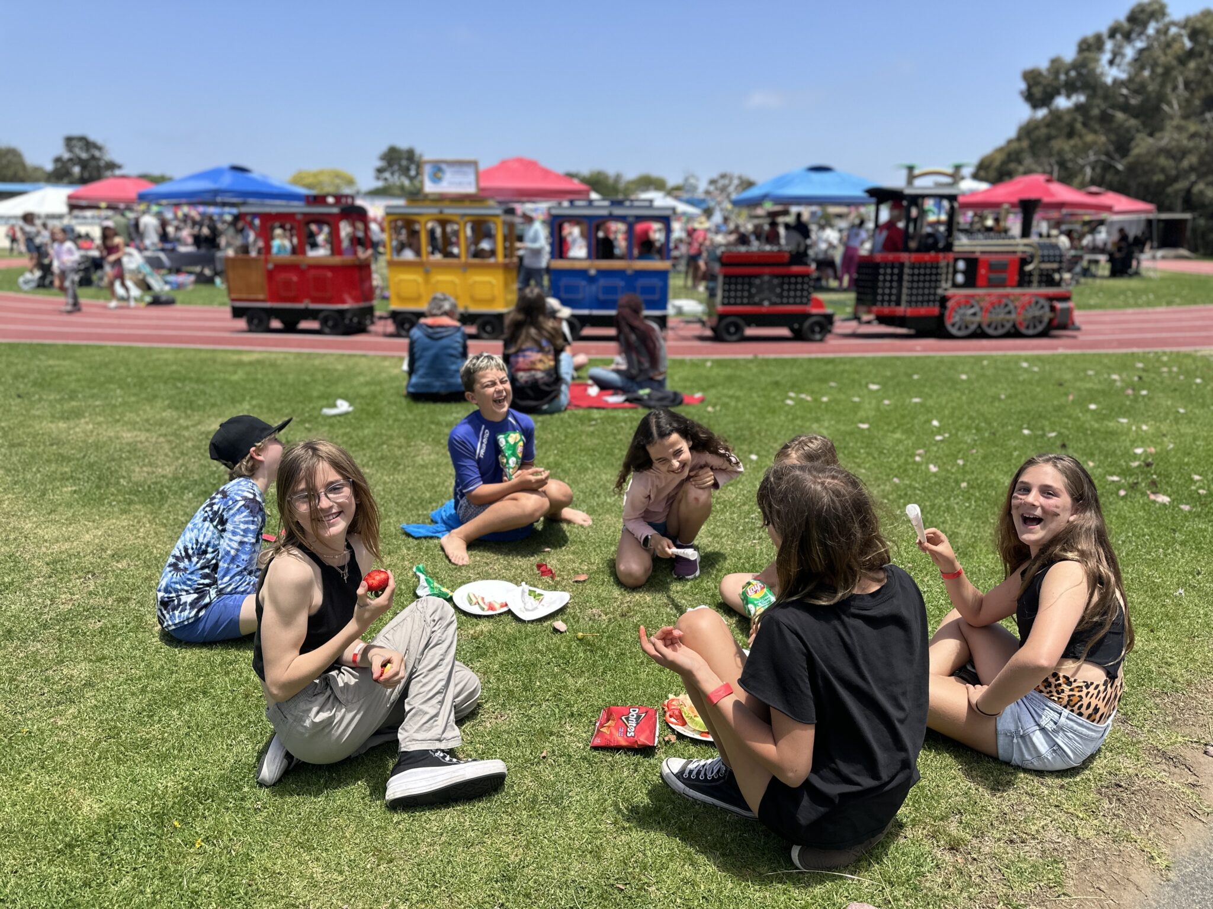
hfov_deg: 71.6
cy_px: 454
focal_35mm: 24
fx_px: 841
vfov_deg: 56.8
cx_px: 606
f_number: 1.78
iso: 80
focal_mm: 6.86
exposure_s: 1/2967
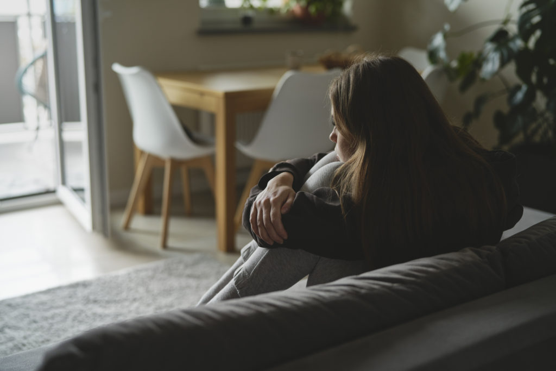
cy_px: 186
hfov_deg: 39.6
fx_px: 772
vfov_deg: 27.0
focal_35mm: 50
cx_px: 278
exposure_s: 1/250
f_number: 2
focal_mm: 50
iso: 320
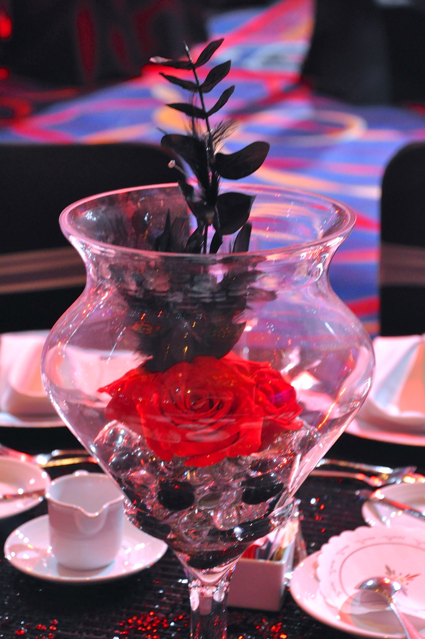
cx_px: 212
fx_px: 1651
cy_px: 320
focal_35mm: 93
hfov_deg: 14.7
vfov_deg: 21.9
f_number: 5.3
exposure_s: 1/10
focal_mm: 62
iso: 1600
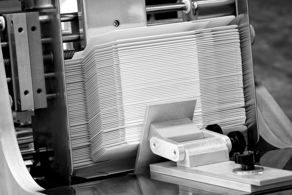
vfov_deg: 11.4
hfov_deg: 17.1
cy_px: 98
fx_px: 973
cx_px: 146
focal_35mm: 120
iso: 200
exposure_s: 1
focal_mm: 80
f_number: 13
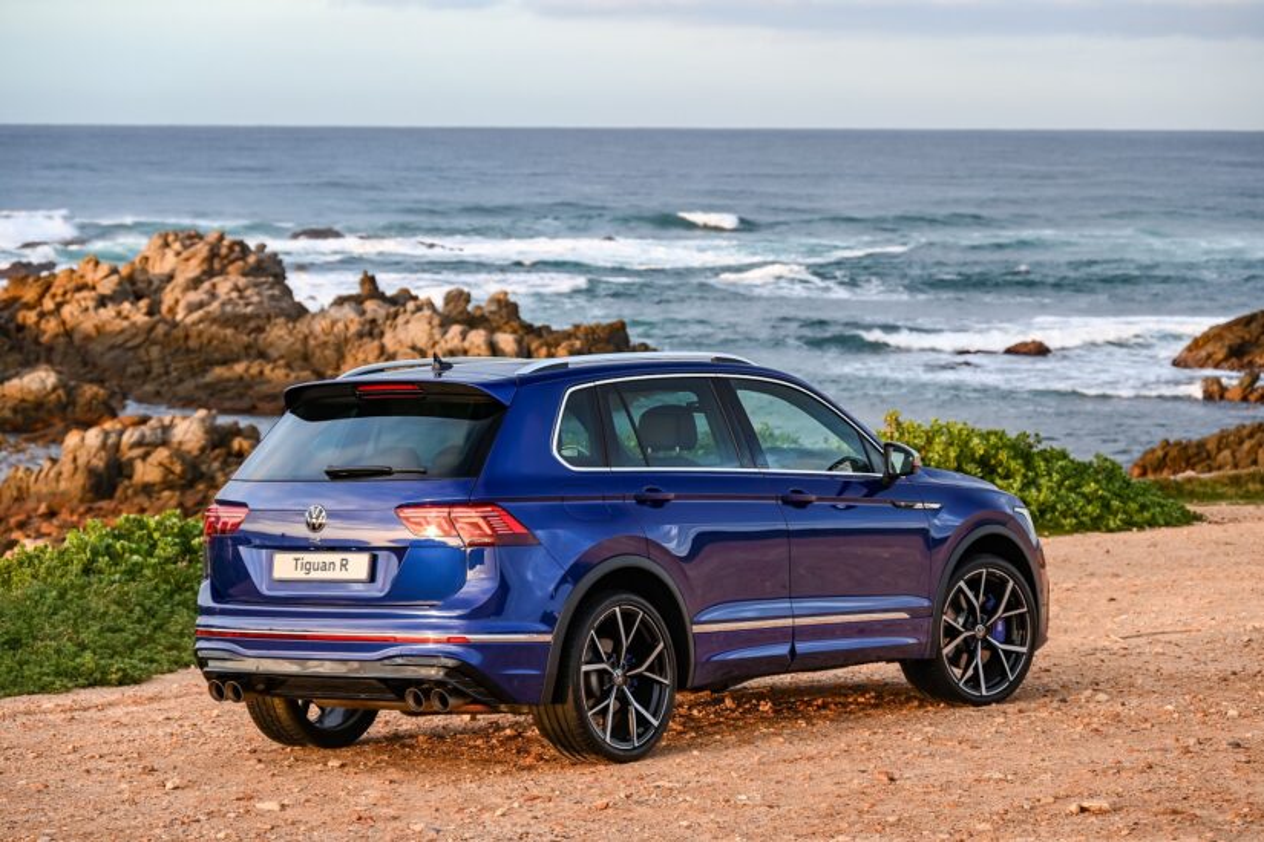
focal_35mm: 110
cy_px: 421
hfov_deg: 18.6
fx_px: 3862
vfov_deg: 12.5
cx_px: 632
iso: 125
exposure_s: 1/20
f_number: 6.3
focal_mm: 110
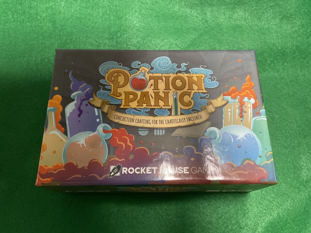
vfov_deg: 48.2
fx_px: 261
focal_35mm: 29
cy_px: 116
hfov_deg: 61.7
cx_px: 156
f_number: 1.8
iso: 200
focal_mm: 3
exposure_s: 1/40
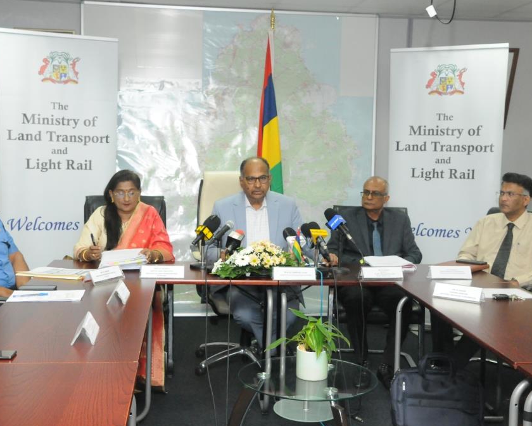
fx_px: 756
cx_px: 256
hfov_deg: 38.8
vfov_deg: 31.5
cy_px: 214
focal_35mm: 48
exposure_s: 1/160
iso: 3200
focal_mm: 28
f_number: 5
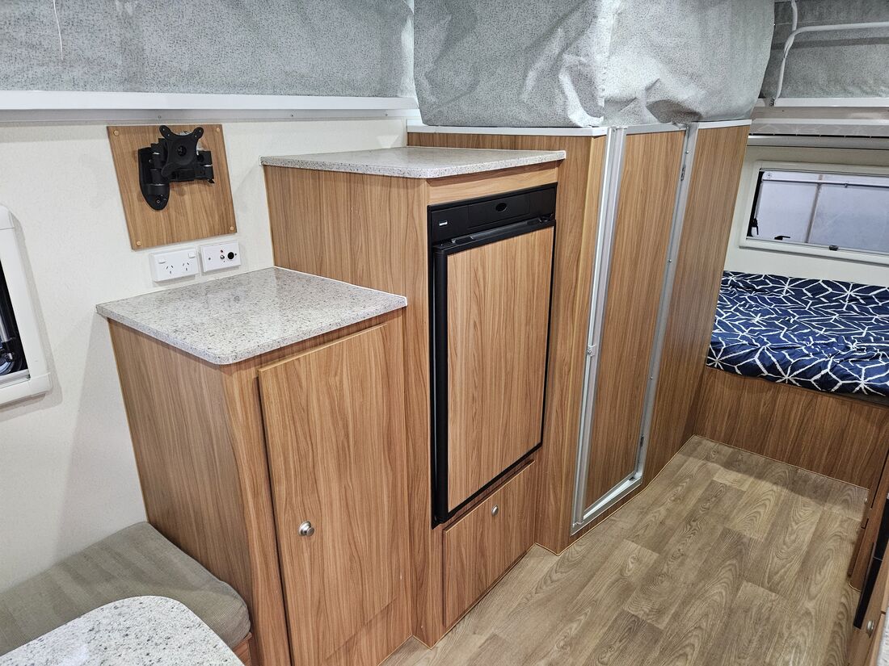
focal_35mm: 23
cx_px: 444
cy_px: 333
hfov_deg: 73.9
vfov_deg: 58.9
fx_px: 591
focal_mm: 5.4
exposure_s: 1/100
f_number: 1.8
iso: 1250
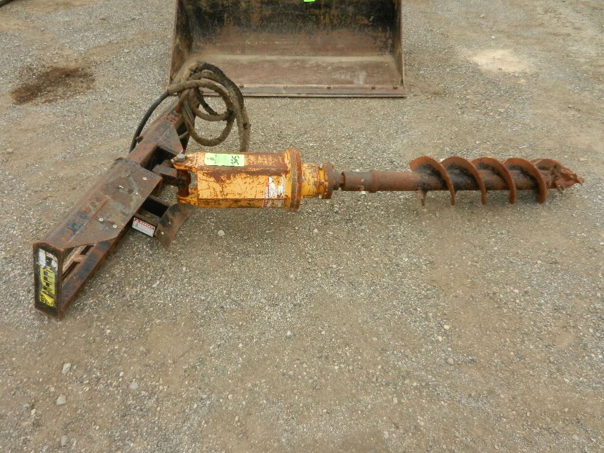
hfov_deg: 69.4
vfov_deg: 54.9
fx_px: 436
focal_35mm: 25
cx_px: 302
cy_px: 226
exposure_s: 1/1250
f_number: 3.5
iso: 400
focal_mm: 4.5
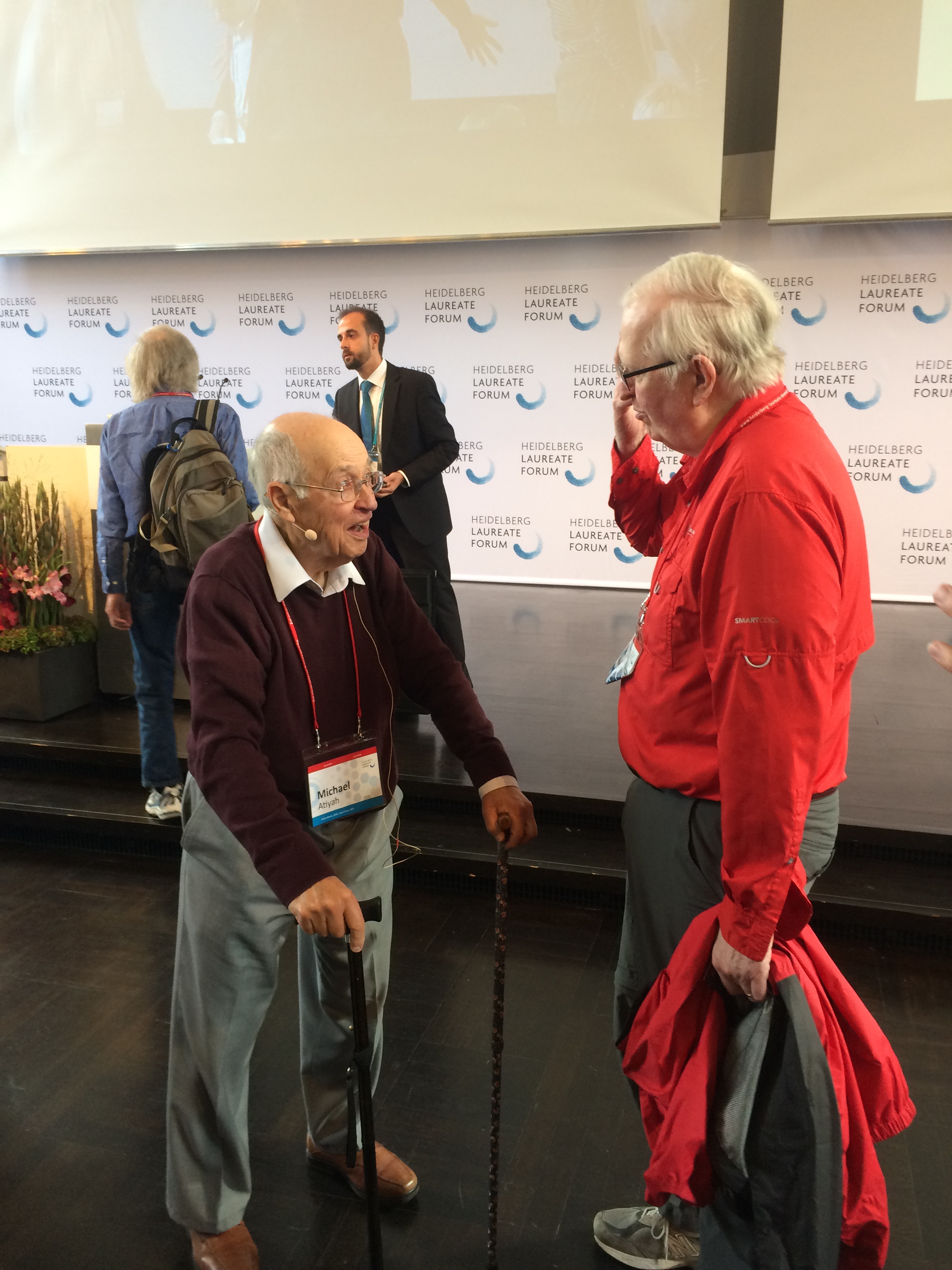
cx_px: 476
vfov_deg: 61.7
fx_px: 1063
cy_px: 635
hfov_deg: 48.2
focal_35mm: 29
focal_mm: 4.15
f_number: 2.2
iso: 100
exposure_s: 1/33
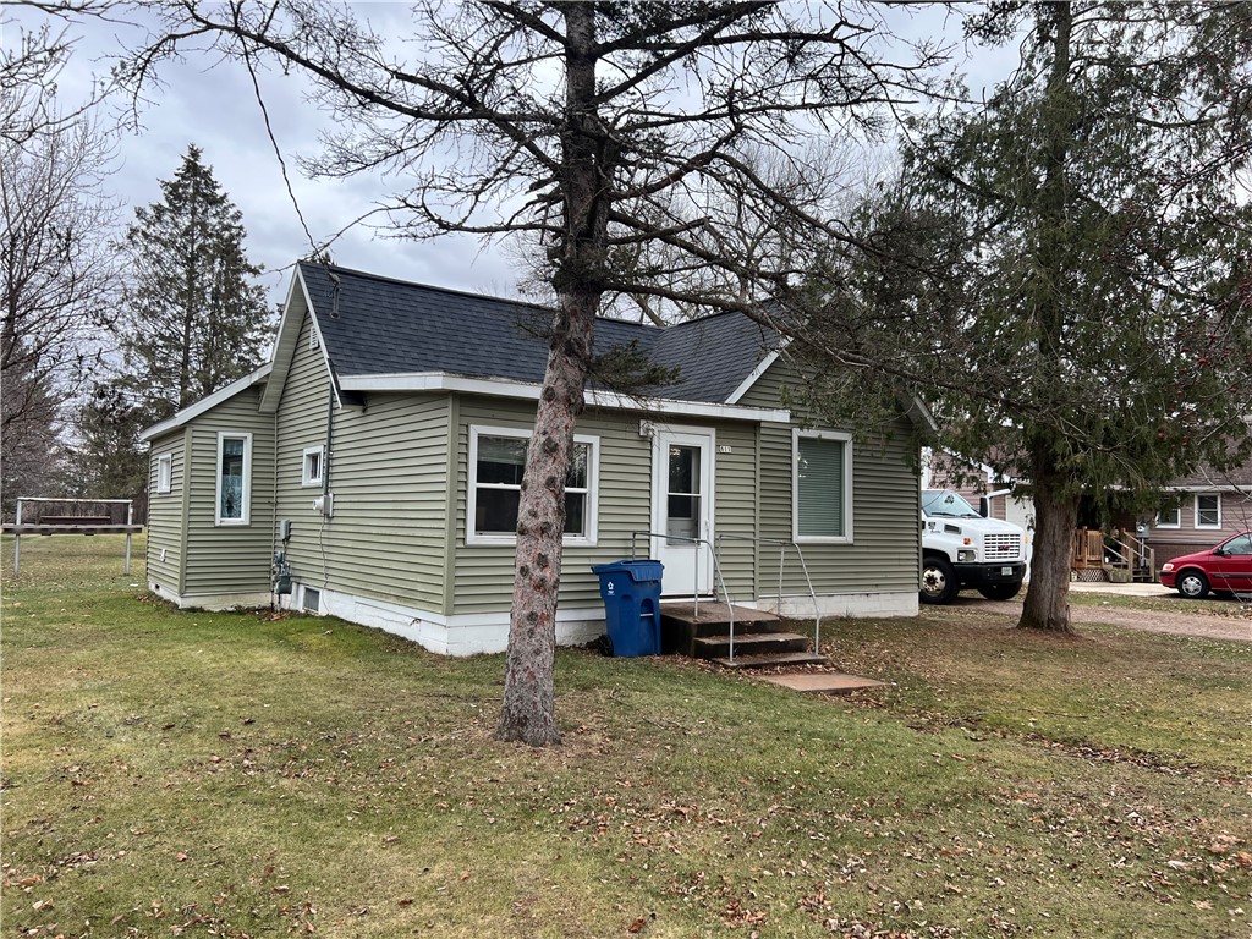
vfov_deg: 53.1
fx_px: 940
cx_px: 626
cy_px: 470
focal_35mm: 26
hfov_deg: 67.3
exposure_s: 1/198
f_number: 1.5
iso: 40
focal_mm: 5.7
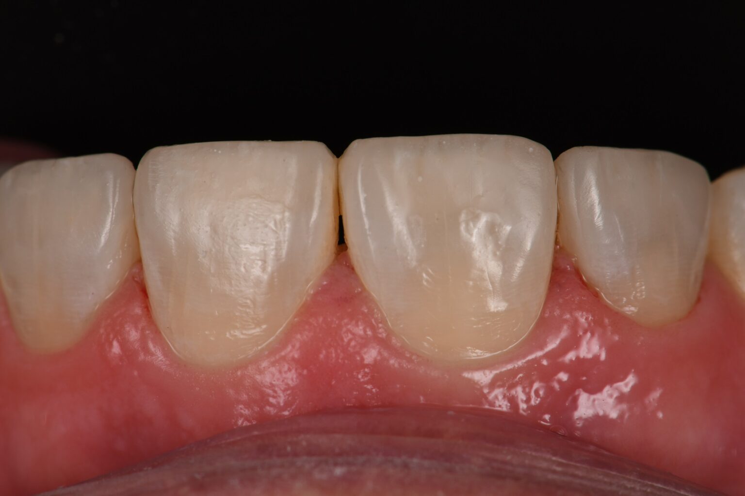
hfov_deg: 16.3
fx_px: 2607
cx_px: 372
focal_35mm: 126
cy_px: 248
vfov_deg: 10.9
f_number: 32
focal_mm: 105
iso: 200
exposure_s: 1/160
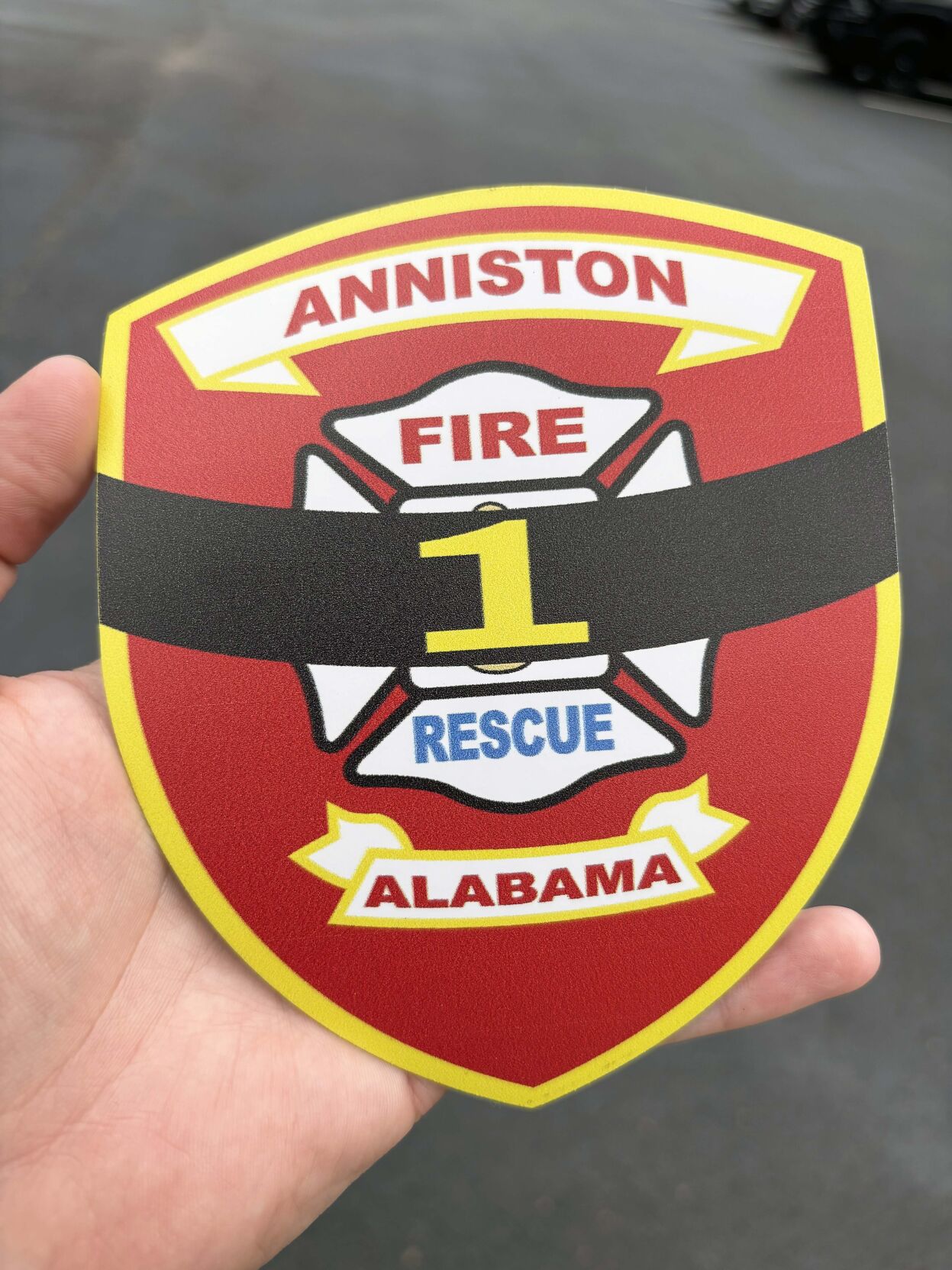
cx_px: 476
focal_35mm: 26
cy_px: 635
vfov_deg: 67.3
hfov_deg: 53.1
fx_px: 954
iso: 50
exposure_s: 1/2105
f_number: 1.6
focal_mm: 5.96
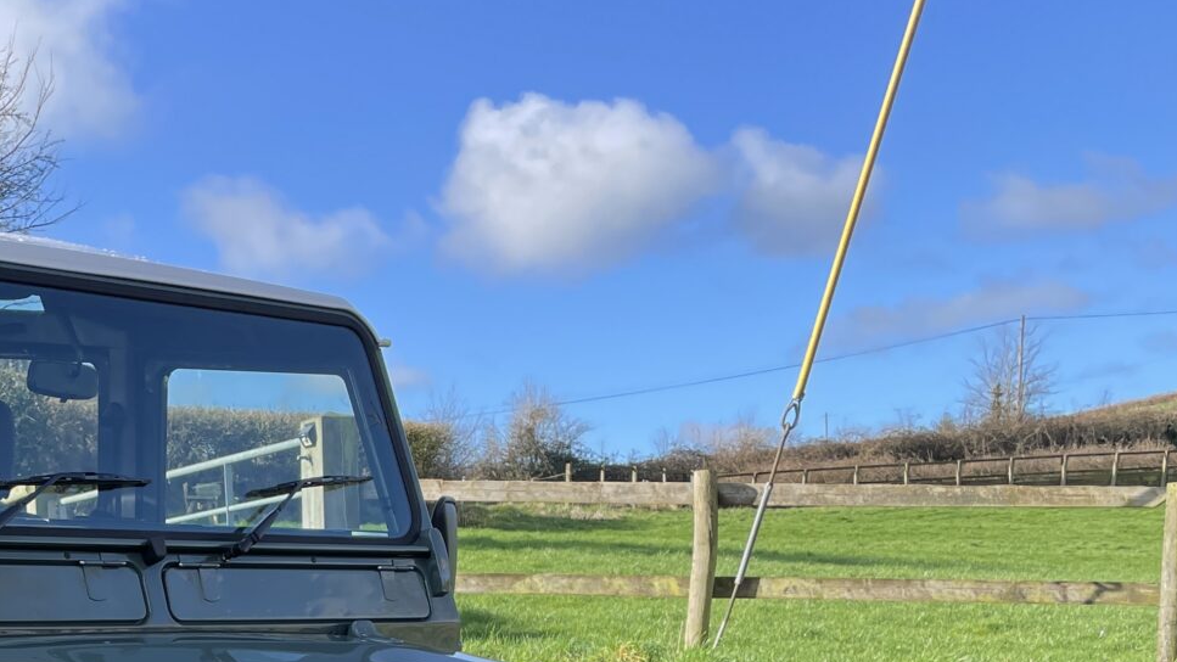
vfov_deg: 18.3
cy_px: 930
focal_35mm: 60
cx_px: 56
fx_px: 1873
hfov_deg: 32.6
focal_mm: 4.2
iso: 32
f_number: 1.6
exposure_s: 1/963
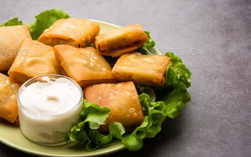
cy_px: 78
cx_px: 86
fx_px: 554
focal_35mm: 81
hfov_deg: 25.4
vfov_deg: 16.1
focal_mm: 60
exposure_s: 1/125
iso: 100
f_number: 7.1
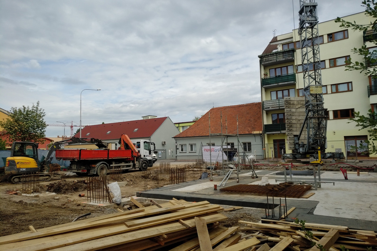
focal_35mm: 25
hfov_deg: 71.5
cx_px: 188
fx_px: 262
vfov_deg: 51.3
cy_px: 126
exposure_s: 1/1790
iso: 100
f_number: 2
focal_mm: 4.52
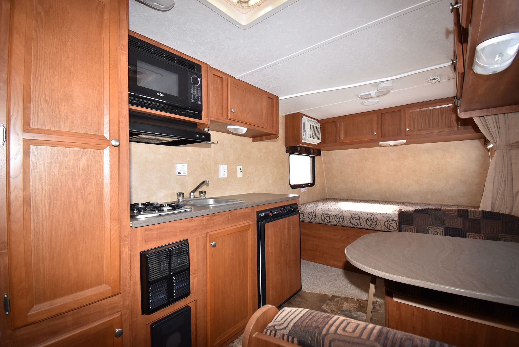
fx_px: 216
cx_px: 260
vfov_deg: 77.5
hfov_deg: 100.3
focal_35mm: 15
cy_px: 174
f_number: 5.6
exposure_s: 1/125
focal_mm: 10
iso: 560
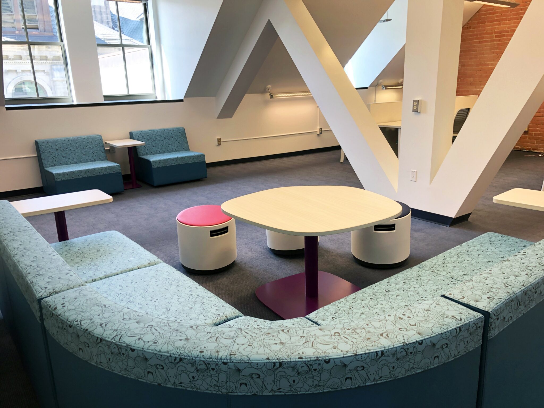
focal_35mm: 28
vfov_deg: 49.7
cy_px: 204
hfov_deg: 63.4
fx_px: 440
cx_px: 272
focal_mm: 3.99
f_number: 1.8
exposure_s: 1/120
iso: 64
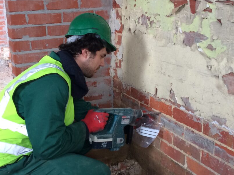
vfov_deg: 26.4
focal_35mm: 55
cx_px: 103
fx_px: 372
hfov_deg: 34.9
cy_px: 112
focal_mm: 4.15
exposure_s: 1/33
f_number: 2.2
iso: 50
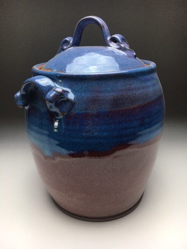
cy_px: 124
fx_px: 209
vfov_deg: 61.7
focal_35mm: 29
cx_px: 94
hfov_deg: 48.2
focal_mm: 4.15
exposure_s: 1/30
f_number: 2.2
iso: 32
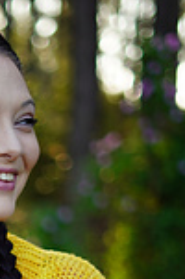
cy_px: 379
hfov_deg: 8.1
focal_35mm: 166
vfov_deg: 12.0
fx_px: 1285
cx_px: -90
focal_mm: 50
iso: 100
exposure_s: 1/500
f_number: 1.8
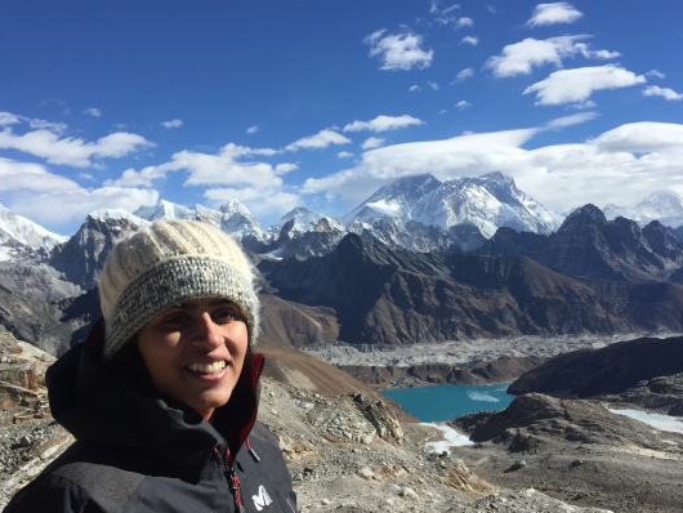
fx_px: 691
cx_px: 332
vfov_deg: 40.7
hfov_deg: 52.6
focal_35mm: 35
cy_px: 285
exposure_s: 1/3049
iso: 32
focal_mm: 4.15
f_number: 2.2
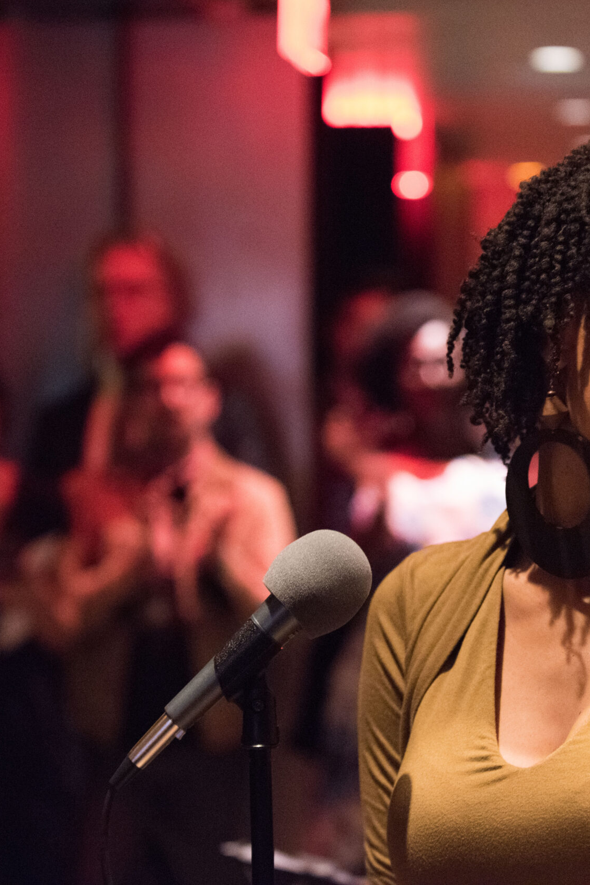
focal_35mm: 106
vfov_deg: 19.3
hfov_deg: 12.9
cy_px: 438
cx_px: 475
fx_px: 2605
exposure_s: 1/50
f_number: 3.2
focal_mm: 70
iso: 10000
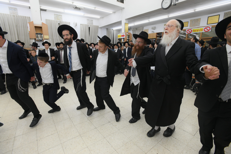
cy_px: 77
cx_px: 116
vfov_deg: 70.4
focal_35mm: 17
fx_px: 109
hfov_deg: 93.3
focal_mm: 17
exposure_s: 1/320
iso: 1600
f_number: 5.6
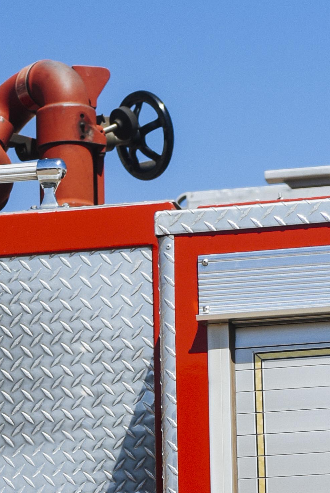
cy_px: 740
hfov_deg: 5.6
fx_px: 3336
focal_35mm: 243
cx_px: -188
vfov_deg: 8.3
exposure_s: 1/2500
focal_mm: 60
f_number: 3.5
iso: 80
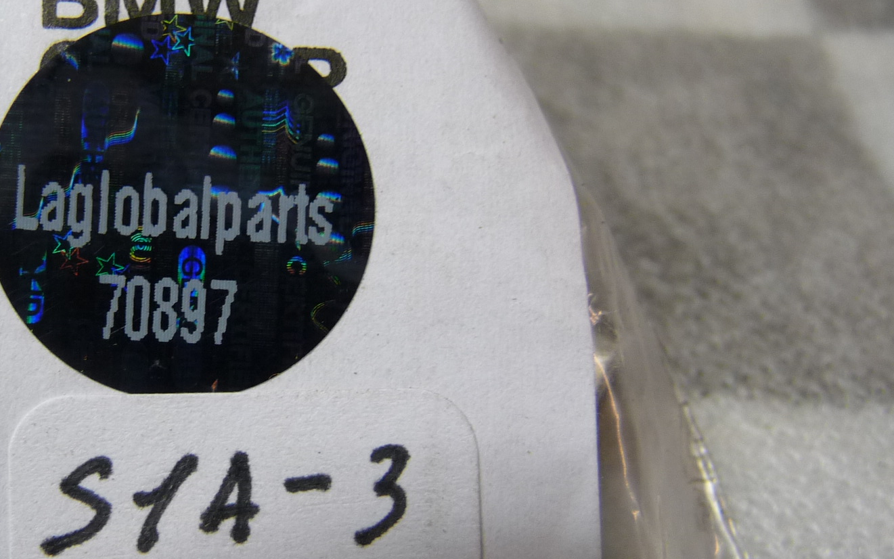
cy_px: 382
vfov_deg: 27.8
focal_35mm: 46
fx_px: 1121
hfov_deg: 42.1
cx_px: 217
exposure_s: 1/30
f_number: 3.3
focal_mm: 4.7
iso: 160
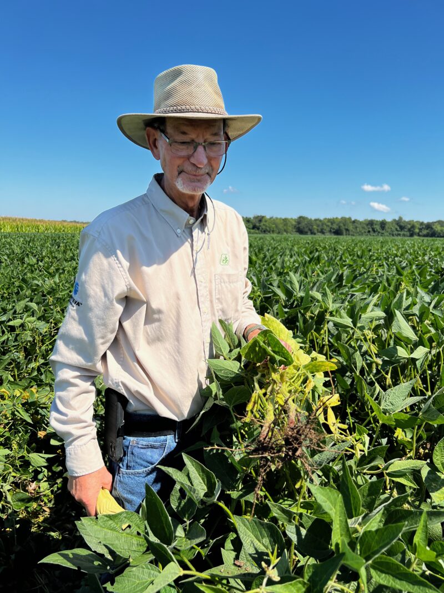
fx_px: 445
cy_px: 296
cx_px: 222
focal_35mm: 26
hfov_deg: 53.1
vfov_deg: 67.3
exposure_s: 1/2994
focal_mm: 5.7
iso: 50
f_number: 1.5
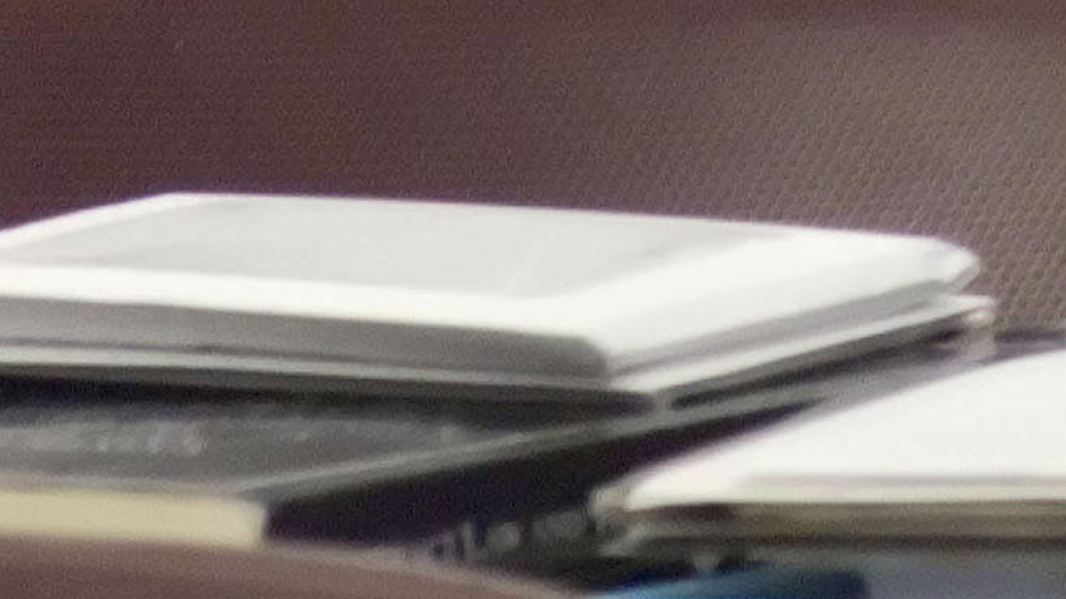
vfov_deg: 0.7
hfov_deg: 1.2
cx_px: 2071
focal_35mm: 1743
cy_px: -2035
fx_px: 49258
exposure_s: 1/90
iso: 800
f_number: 4
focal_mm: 145
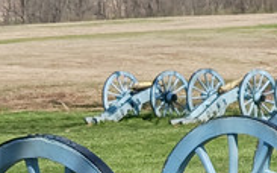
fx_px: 1260
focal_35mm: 167
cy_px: 229
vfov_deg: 7.7
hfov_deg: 11.7
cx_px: 488
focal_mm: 4
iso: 20
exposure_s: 1/230
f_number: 1.8
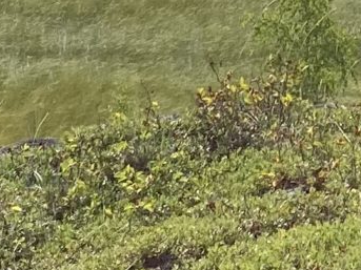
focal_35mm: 209
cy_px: -169
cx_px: 481
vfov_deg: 7.0
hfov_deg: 9.3
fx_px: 2179
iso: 20
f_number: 1.8
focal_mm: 3.99
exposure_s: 1/4000
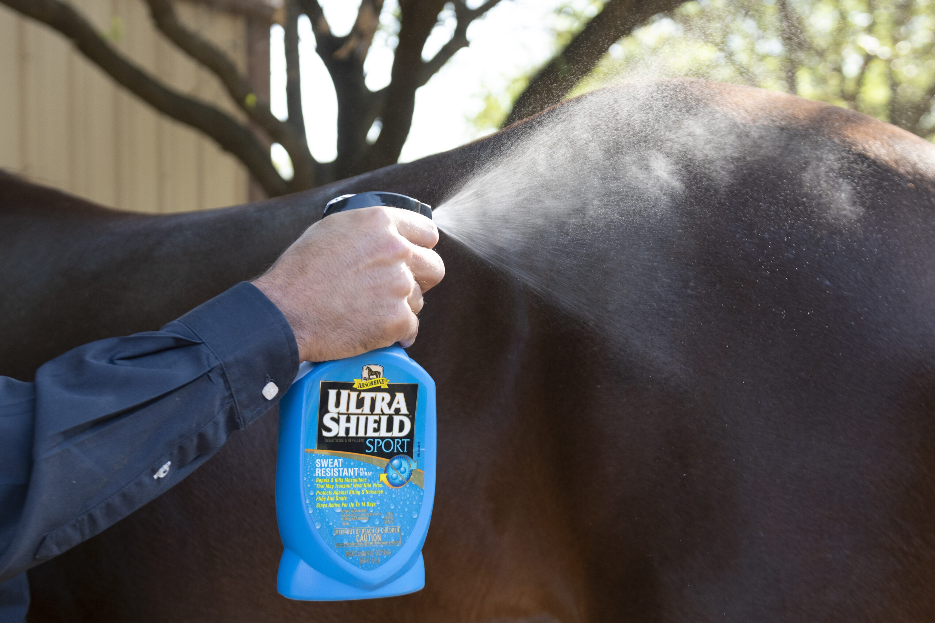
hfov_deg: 41.1
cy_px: 312
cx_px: 468
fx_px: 1247
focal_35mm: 48
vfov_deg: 28.1
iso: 1000
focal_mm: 32
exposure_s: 1/1250
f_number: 3.5
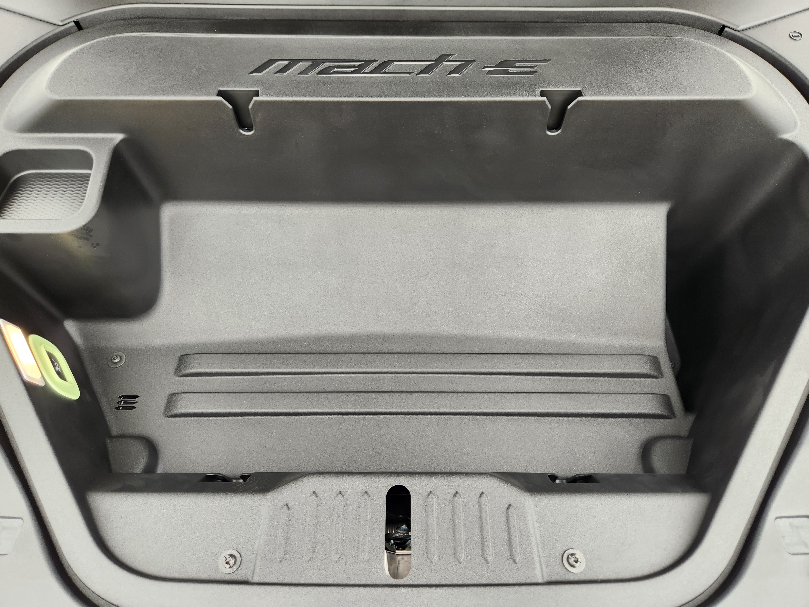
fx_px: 538
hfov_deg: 73.9
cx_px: 404
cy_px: 304
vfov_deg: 58.9
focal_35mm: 23
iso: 100
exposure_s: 1/180
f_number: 1.8
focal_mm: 5.4
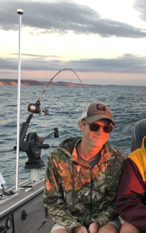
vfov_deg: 40.8
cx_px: 165
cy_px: 143
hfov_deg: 24.4
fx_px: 312
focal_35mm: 49
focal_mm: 4
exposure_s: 1/120
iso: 64
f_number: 1.8
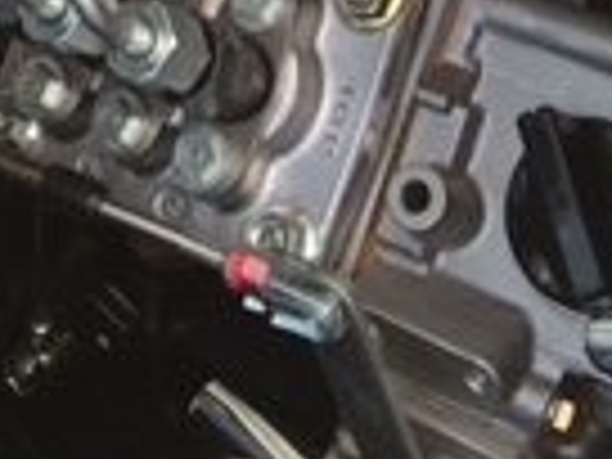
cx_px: -4
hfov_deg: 14.3
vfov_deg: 9.9
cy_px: -540
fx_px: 2404
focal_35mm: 136
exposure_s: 1/209
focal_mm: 4.15
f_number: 2.2
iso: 25
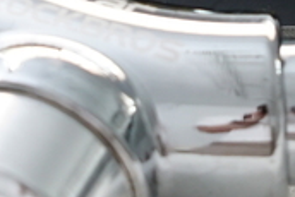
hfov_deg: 2.8
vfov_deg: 1.9
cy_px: -146
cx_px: 250
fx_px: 6011
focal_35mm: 733
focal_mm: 105
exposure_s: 1/50
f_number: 5.6
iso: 640
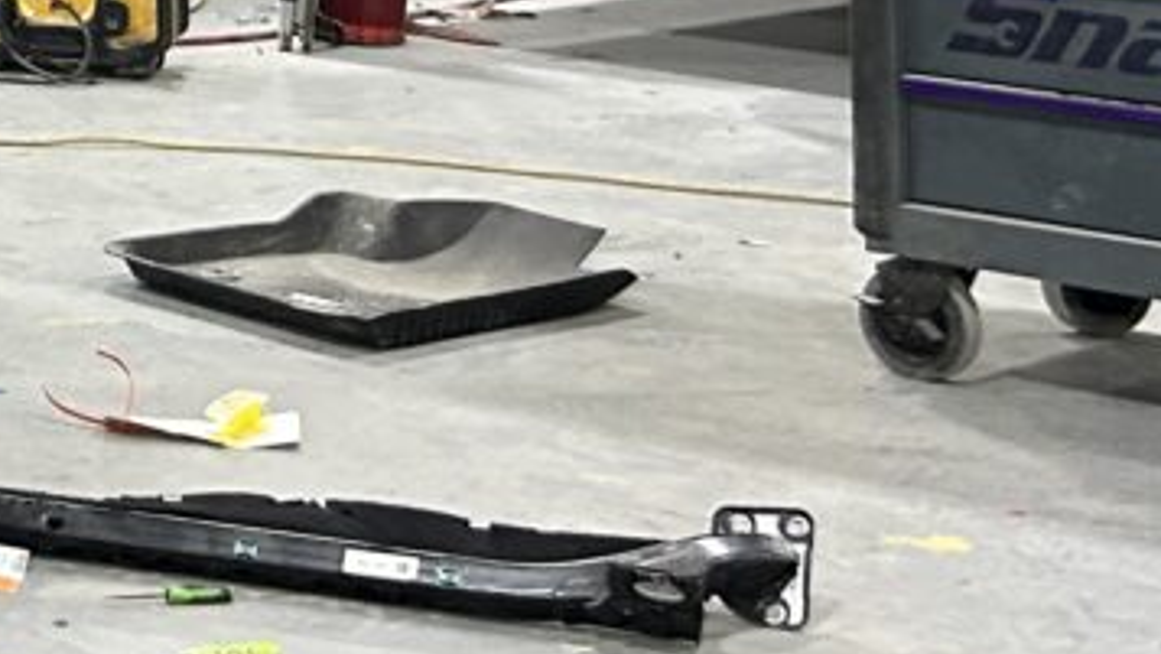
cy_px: -713
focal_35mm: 122
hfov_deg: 15.7
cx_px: -728
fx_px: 3757
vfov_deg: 9.2
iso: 160
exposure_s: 1/60
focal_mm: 5.7
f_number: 1.5
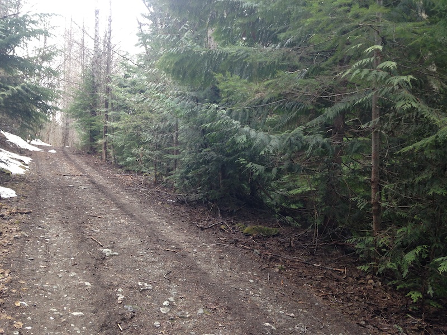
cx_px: 224
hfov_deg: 55.4
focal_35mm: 33
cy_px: 168
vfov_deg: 42.9
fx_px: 426
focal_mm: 4.12
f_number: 2.4
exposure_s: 1/120
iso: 64
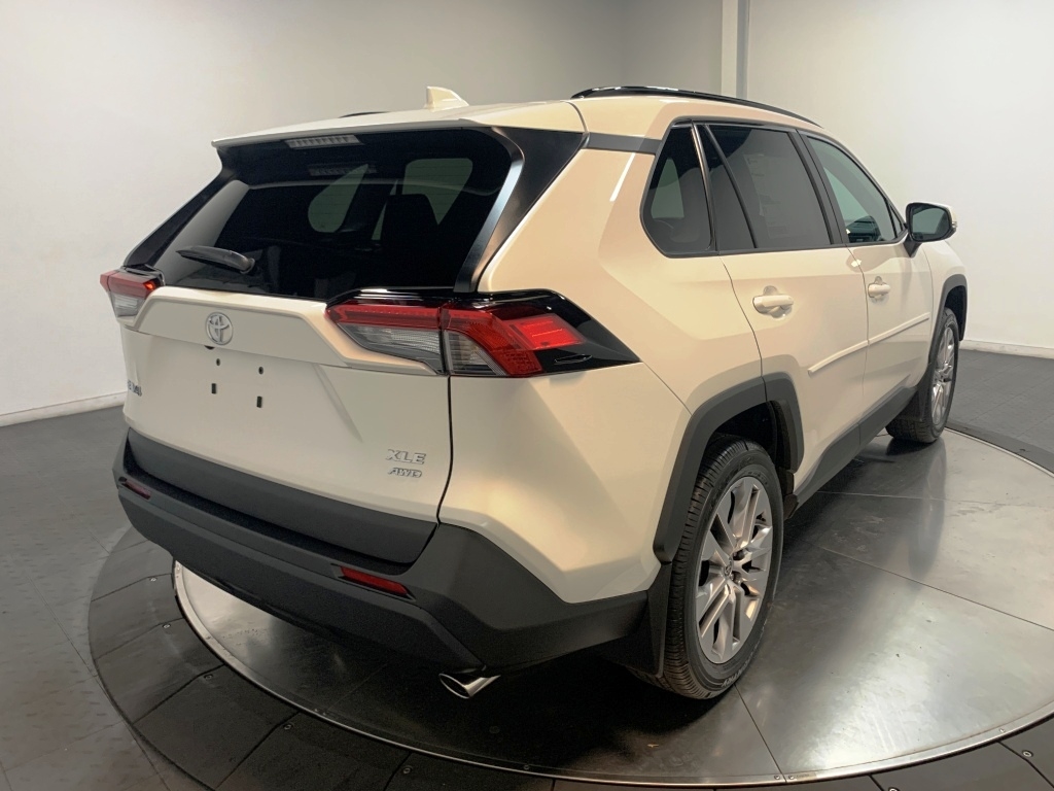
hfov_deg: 67.3
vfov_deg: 53.1
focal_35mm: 26
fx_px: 792
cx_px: 527
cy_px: 396
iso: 200
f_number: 1.8
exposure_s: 1/60
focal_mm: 4.25
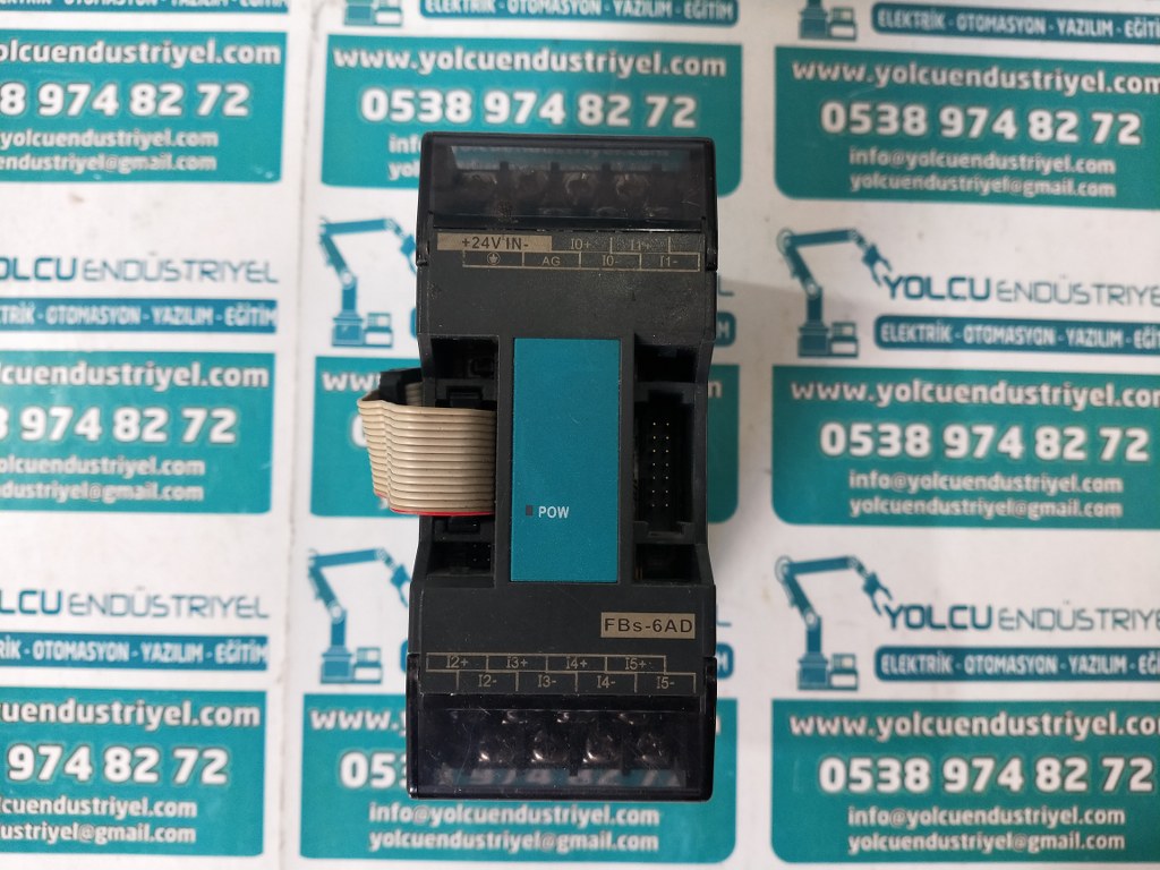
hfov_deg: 73.9
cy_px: 435
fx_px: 771
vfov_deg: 58.9
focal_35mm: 23
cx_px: 580
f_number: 1.7
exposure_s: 1/50
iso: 103
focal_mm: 3.99
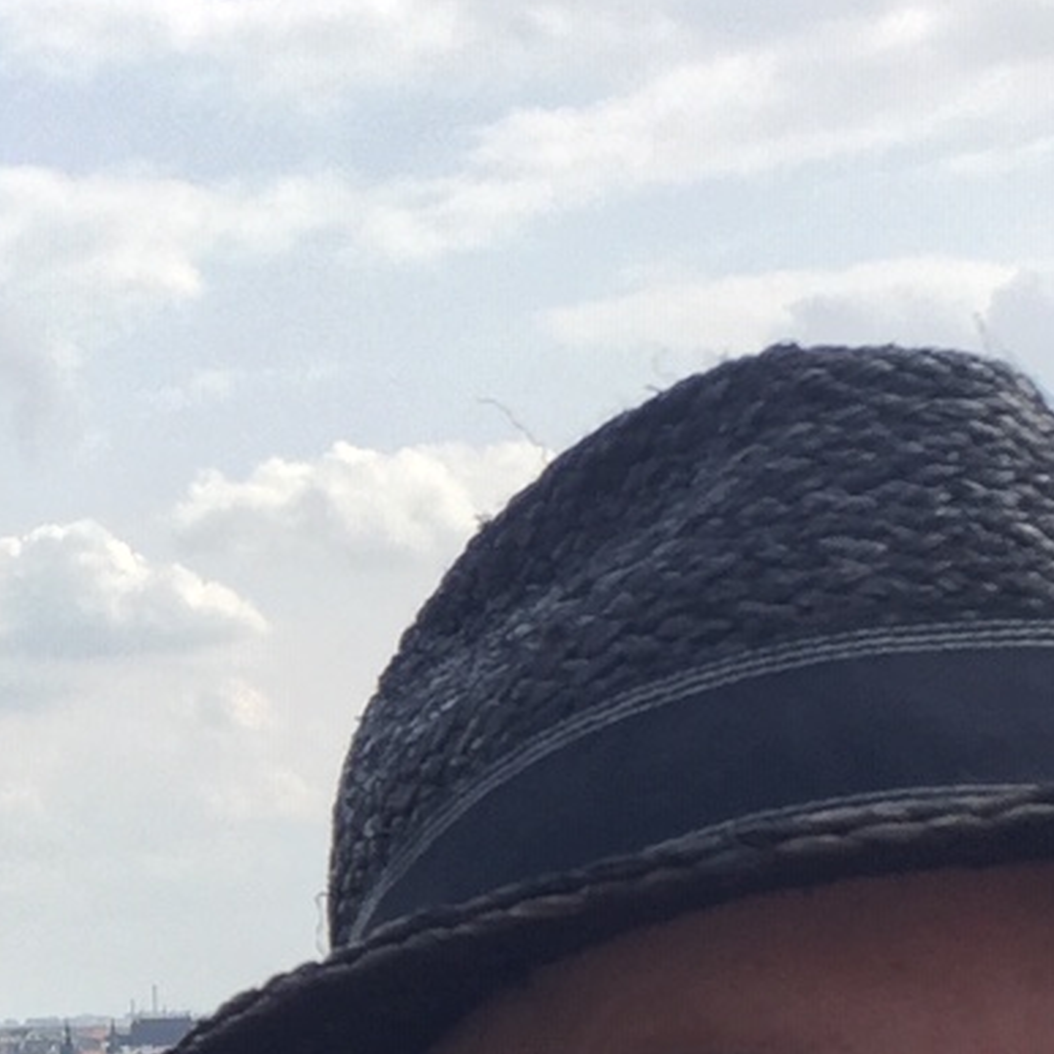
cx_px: -242
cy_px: 893
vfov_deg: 16.0
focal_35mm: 108
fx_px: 3720
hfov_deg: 15.5
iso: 32
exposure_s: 1/1721
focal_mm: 4.15
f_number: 2.2
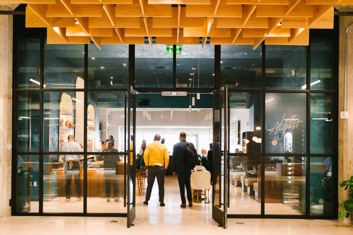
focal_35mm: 35
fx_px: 343
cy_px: 118
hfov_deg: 54.4
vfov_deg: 37.9
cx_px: 176
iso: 1250
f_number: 2
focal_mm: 35
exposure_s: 1/250
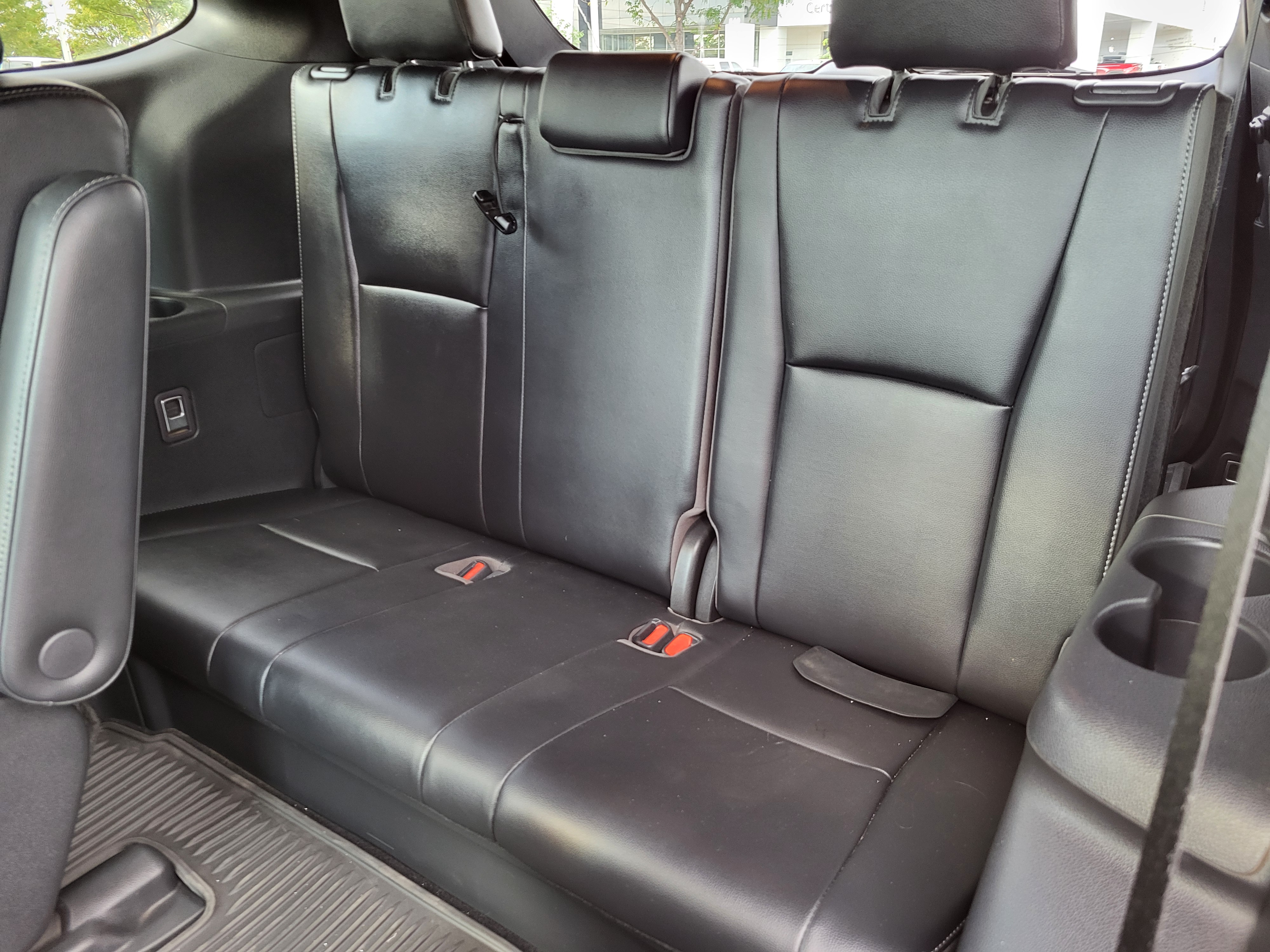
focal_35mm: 26
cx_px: 635
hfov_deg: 67.3
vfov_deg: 53.1
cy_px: 476
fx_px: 954
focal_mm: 5.4
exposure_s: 1/40
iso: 250
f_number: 1.8
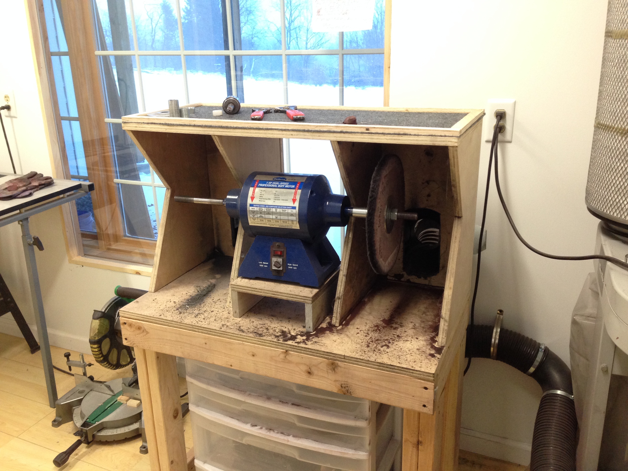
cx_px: 314
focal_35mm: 33
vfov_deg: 42.9
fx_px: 599
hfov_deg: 55.4
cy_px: 236
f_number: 2.4
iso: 160
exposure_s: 1/20
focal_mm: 4.12
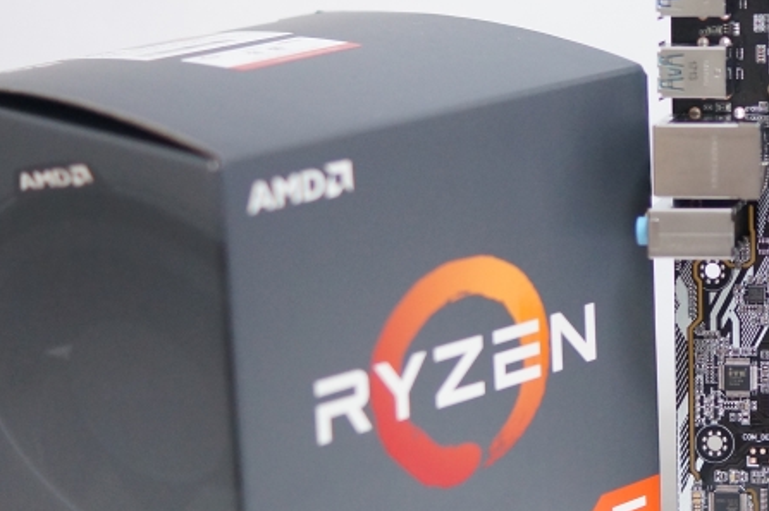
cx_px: 783
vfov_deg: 11.4
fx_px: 2564
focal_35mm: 120
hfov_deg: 16.7
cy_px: 175
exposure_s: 1/60
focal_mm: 35
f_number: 2.2
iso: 800
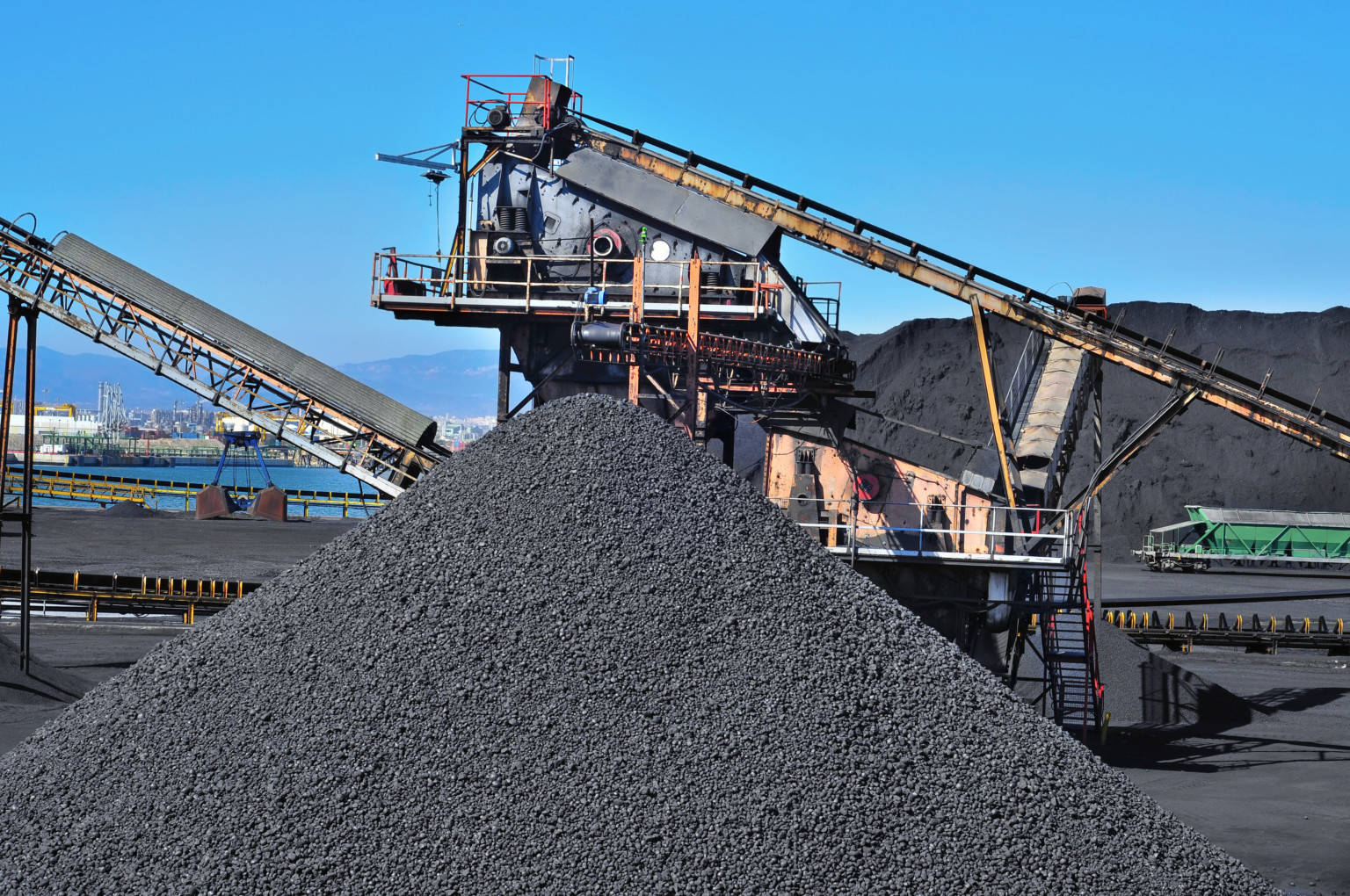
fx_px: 2809
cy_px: 448
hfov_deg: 27.0
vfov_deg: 18.1
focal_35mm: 75
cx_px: 675
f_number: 9
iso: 200
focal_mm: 50
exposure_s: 1/320
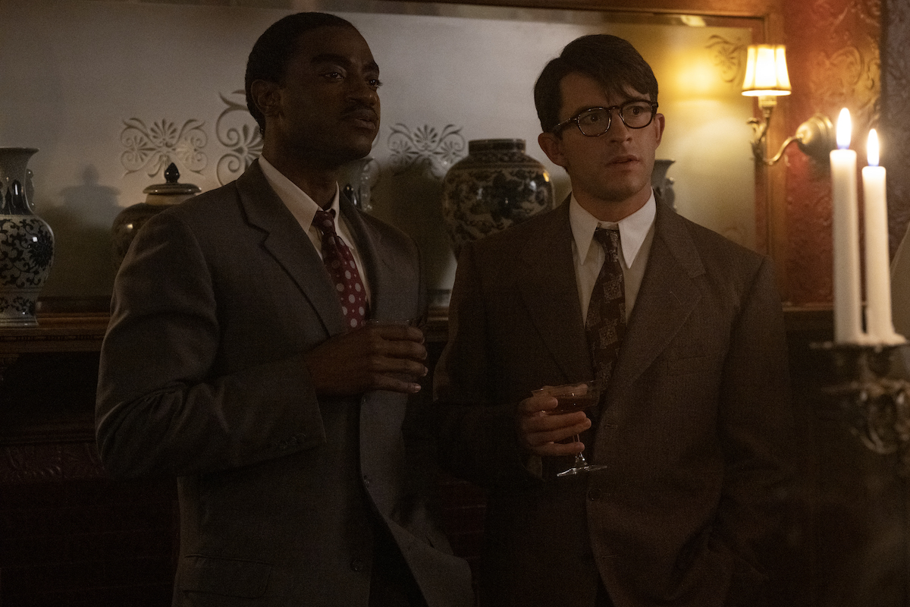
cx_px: 455
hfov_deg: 21.0
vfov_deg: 14.1
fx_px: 2452
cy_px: 304
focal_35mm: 97
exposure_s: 1/60
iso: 10000
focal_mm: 97
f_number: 5
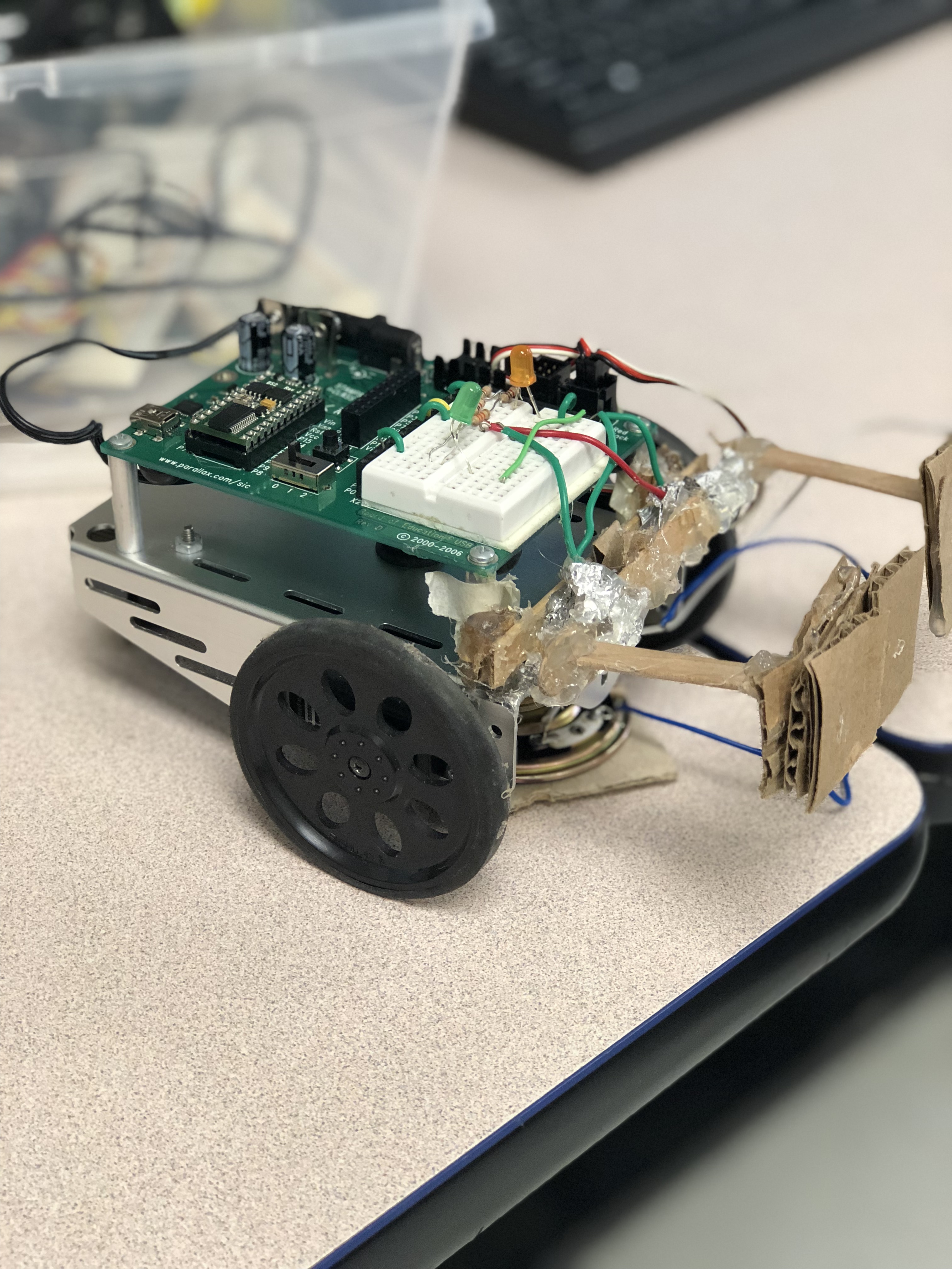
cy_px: 634
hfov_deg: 25.7
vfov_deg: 33.8
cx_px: 476
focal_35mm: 57
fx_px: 2090
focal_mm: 6.6
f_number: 2.8
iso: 250
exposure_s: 1/54
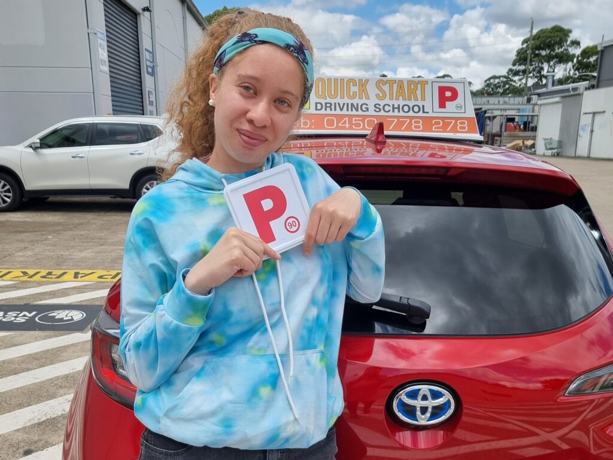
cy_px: 230
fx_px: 425
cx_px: 306
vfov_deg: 56.9
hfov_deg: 71.6
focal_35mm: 24
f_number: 1.8
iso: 50
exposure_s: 1/854
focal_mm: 6.7
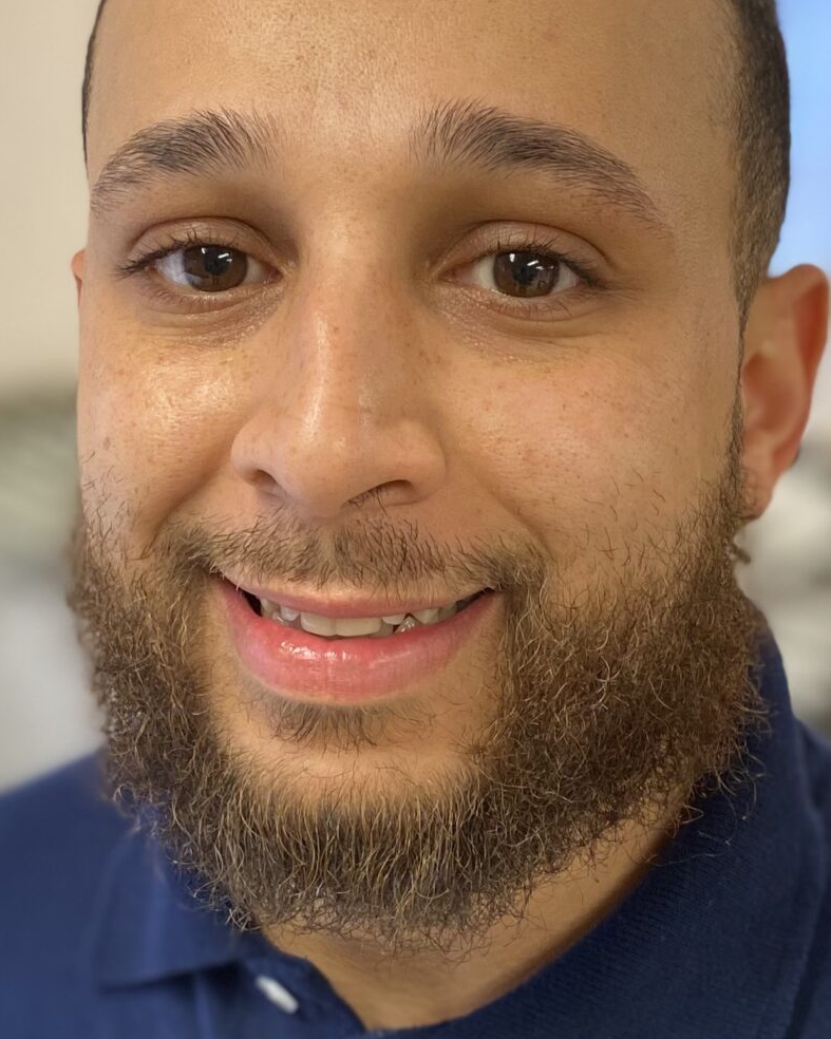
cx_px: 412
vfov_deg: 28.5
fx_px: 2029
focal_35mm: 66
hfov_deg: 23.1
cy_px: 685
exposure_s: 1/60
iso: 125
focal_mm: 4.25
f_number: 1.8
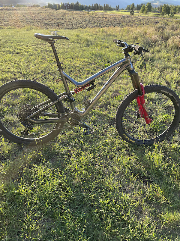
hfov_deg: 53.1
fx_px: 180
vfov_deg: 67.3
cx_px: 90
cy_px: 120
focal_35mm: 26
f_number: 1.6
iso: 32
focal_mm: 4.2
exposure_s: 1/298
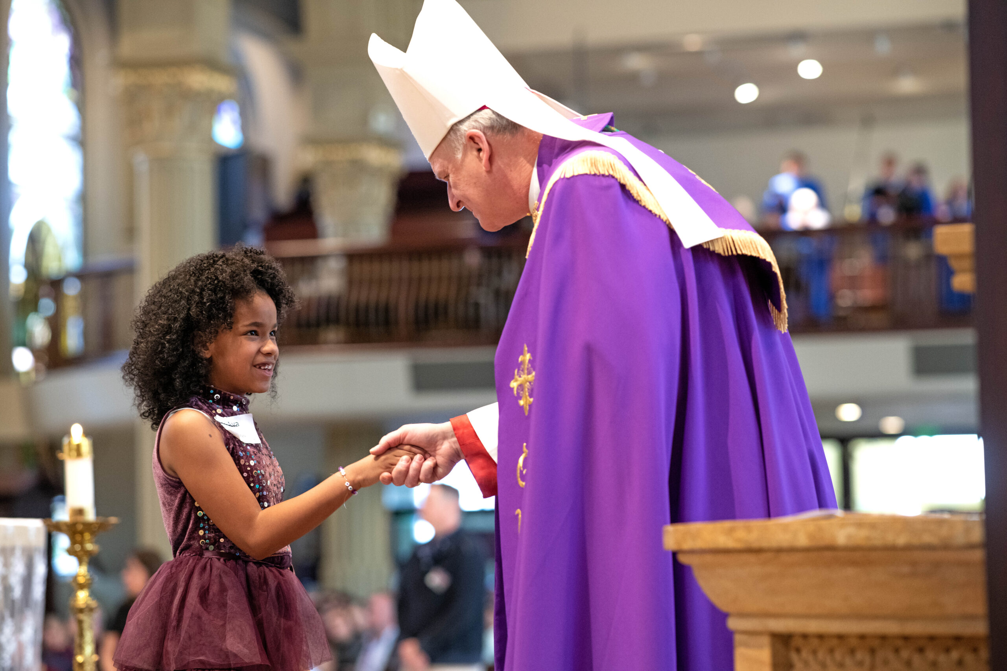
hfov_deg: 19.5
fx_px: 2937
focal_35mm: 105
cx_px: 504
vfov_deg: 13.0
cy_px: 336
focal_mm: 105
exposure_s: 1/125
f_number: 2.8
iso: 1600
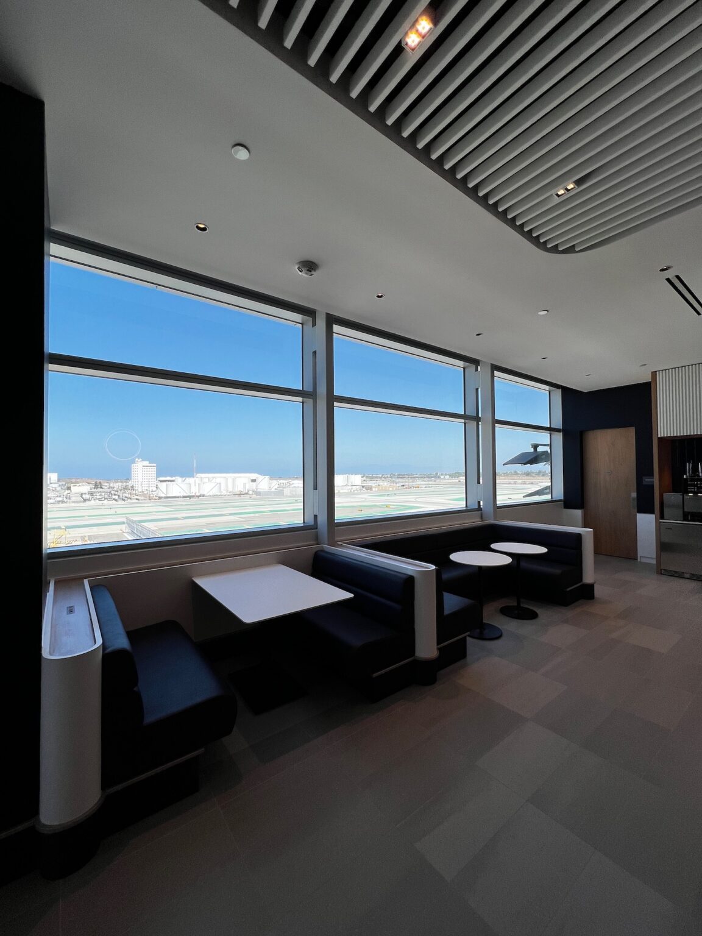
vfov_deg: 106.2
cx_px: 351
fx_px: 352
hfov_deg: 89.9
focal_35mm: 13
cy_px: 468
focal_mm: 1.57
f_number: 1.8
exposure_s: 1/539
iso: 32
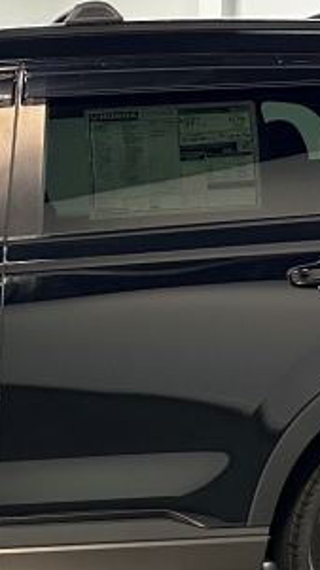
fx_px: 1344
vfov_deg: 23.0
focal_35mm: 89
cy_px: 572
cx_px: -93
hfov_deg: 13.1
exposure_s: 1/60
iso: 500
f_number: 1.78
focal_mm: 6.86
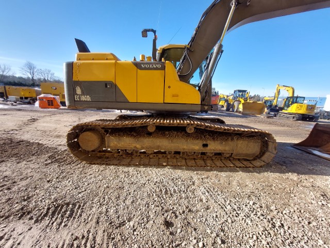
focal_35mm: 13
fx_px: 124
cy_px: 124
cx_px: 165
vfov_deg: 89.9
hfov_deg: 106.2
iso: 50
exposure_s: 1/521
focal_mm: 1.74
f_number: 2.2
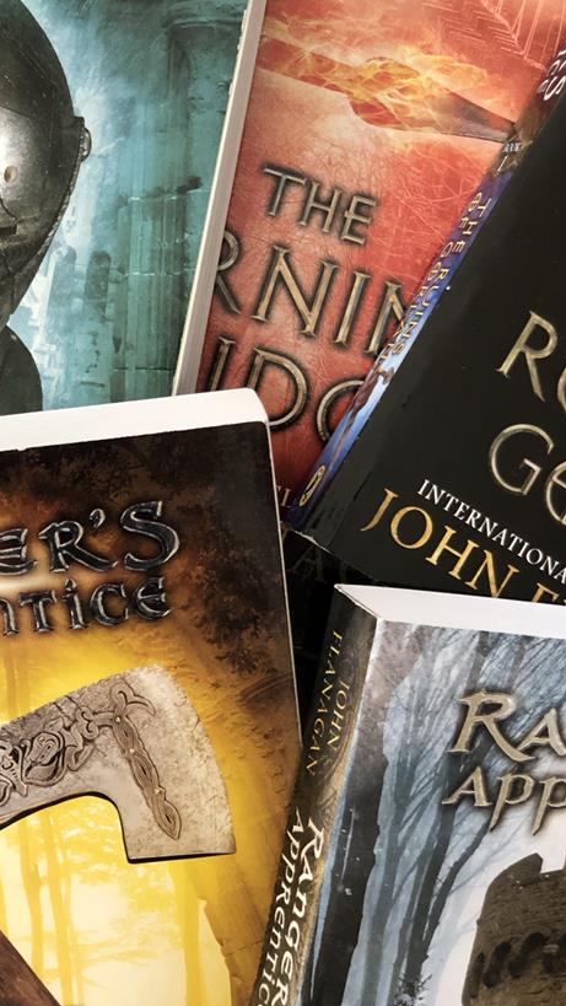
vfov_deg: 25.6
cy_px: 560
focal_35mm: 83
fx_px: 2213
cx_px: 317
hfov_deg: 14.6
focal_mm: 6
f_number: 2.4
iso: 100
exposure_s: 1/40
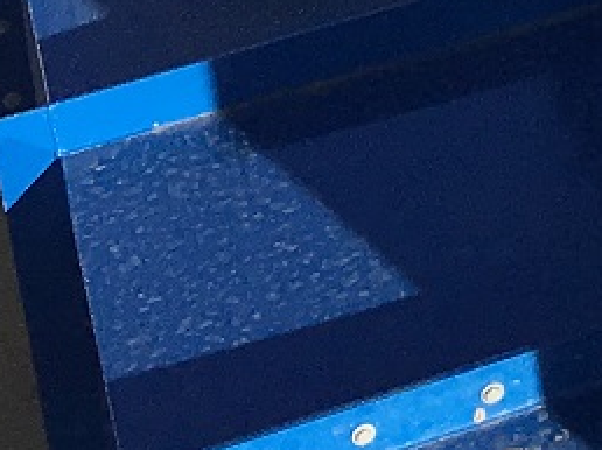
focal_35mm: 227
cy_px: -1105
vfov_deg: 5.9
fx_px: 3944
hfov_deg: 7.5
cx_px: 1934
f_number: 2.2
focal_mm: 4.15
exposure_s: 1/1479
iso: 25
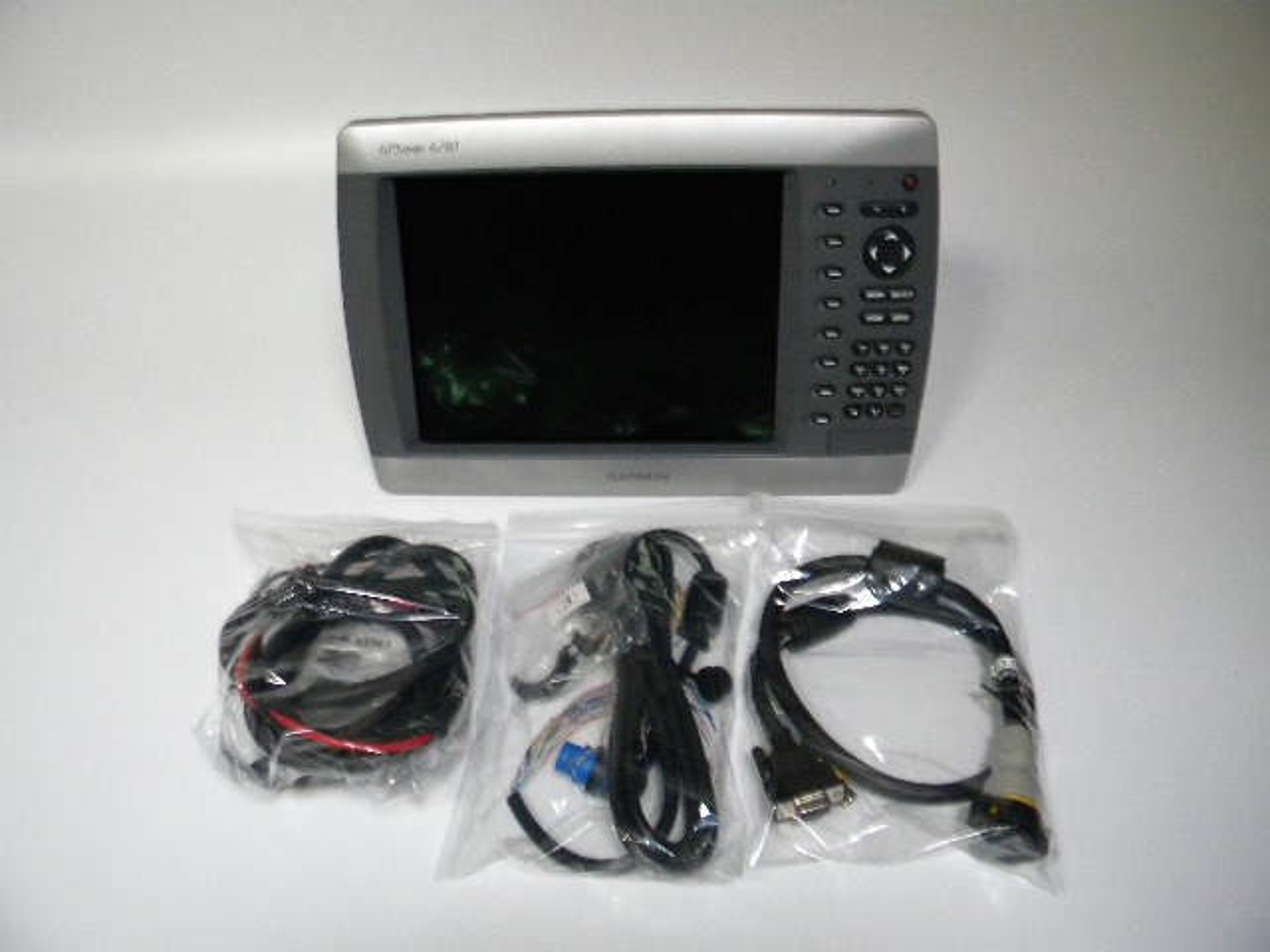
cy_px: 476
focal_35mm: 28
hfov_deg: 63.4
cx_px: 635
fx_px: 1027
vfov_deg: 49.7
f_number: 3.5
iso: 400
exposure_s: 1/393
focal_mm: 5
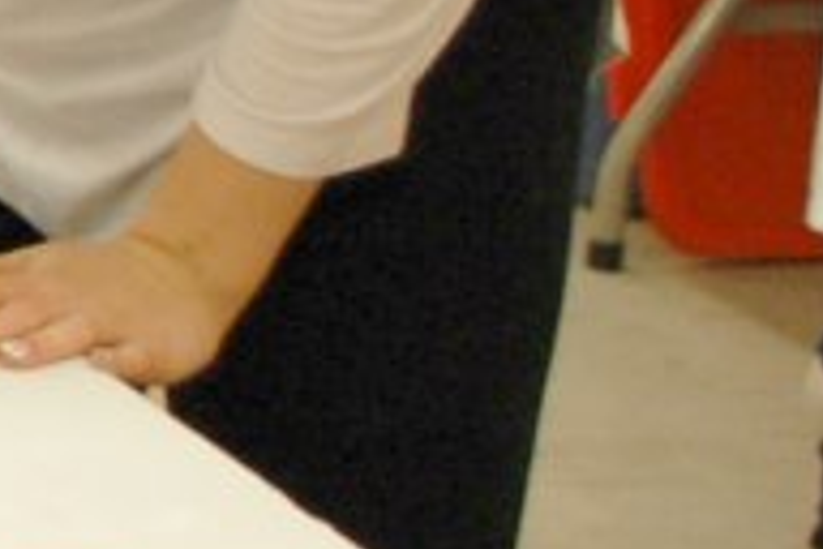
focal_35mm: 241
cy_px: -73
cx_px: -1916
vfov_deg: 5.7
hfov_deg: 7.3
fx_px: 5509
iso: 400
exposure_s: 1/40
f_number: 4
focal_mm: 22
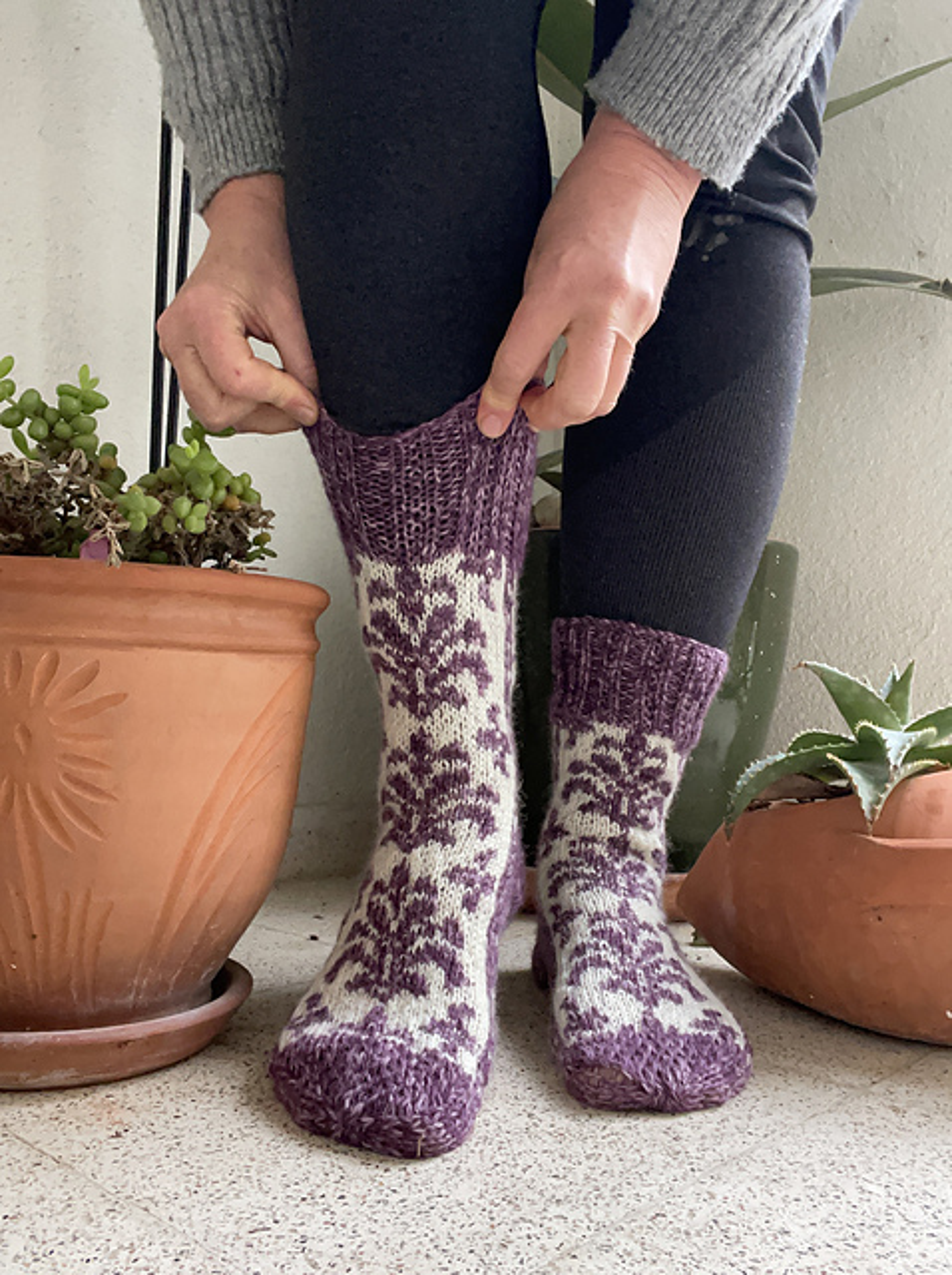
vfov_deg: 60.0
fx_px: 1103
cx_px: 476
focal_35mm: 30
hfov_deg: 46.7
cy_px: 638
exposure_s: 1/40
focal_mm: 2.71
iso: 400
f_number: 2.2
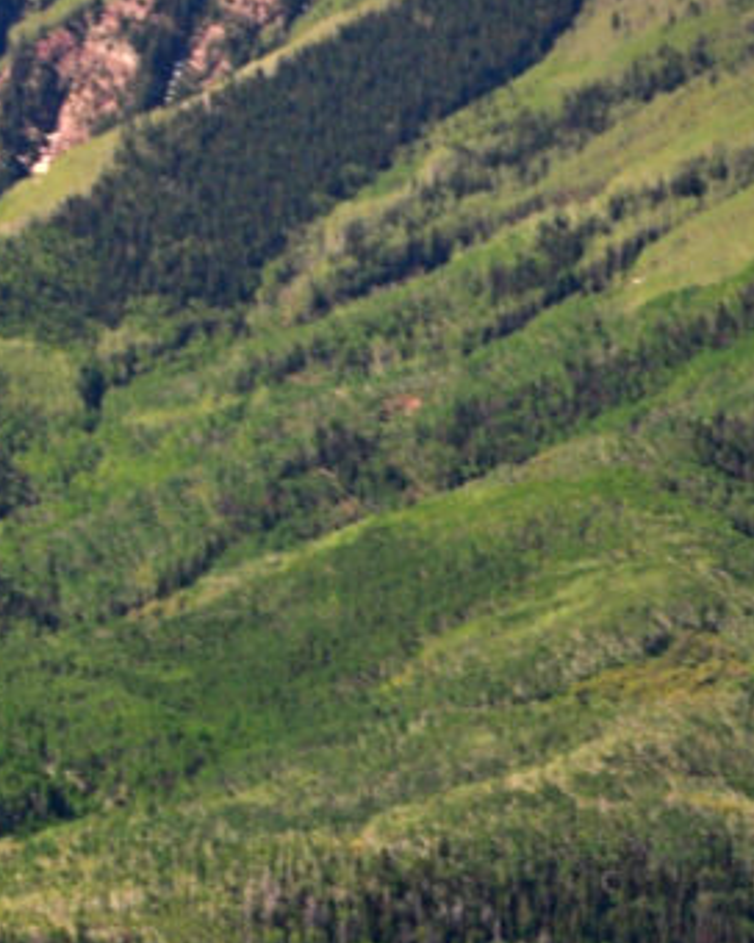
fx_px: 9738
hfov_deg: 4.4
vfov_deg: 5.5
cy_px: 788
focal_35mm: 349
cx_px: 114
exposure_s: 1/320
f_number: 10
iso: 200
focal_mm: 55
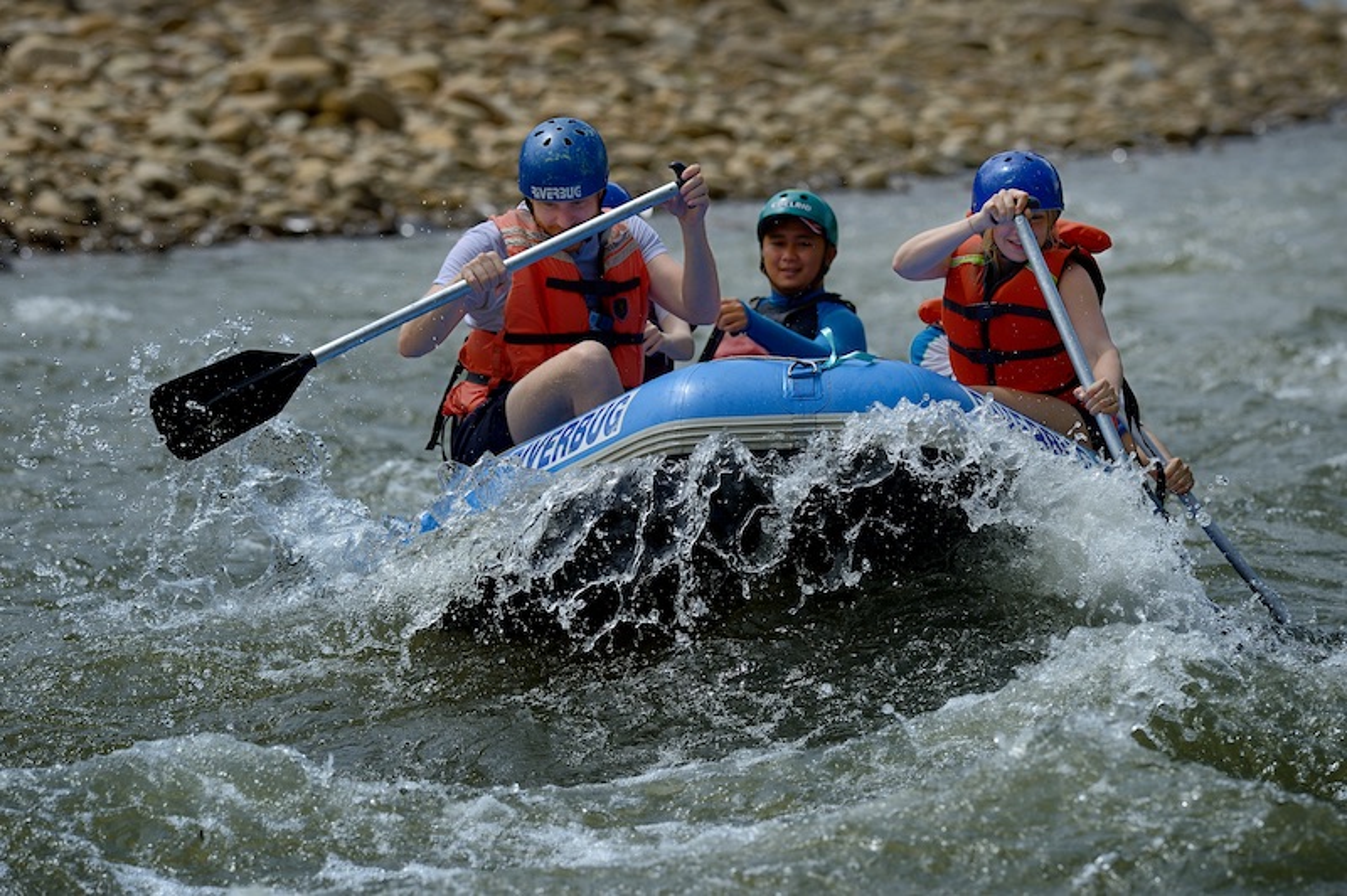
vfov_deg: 4.6
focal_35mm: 300
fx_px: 11215
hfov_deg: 6.9
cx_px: 674
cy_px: 448
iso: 500
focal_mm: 300
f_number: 5.6
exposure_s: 1/5000
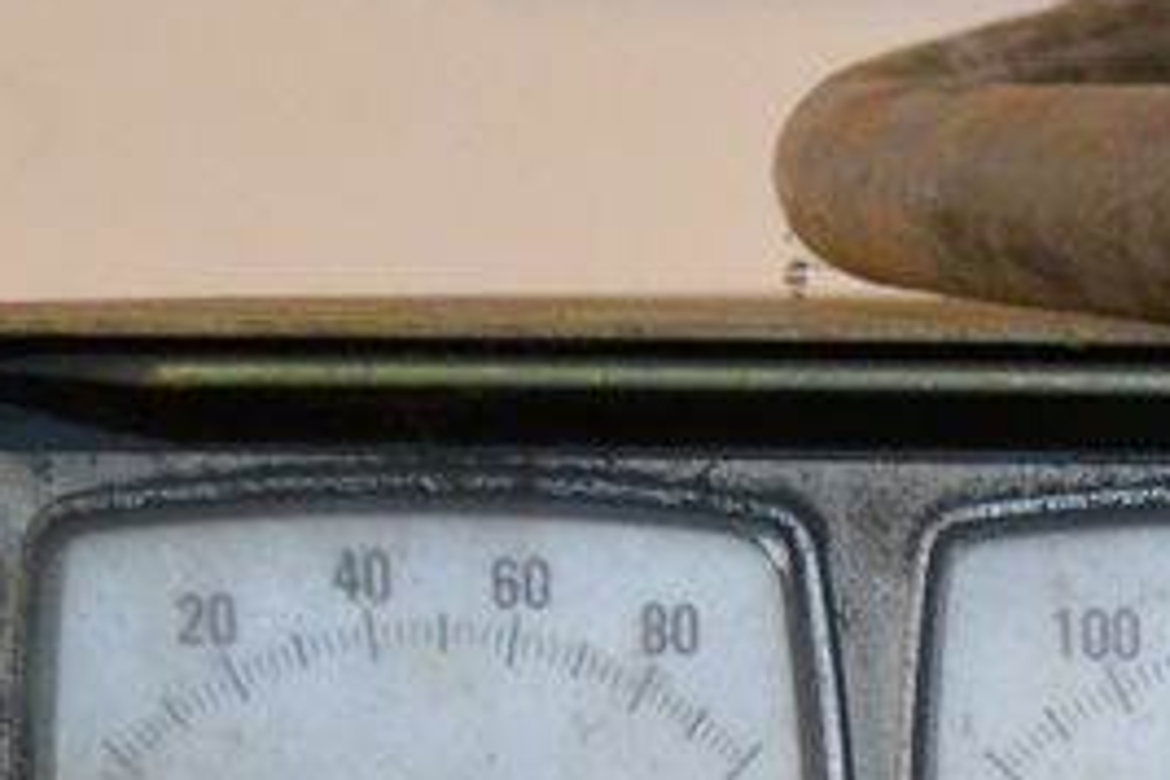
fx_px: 8059
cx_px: 2283
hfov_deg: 8.0
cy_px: 1685
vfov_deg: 5.4
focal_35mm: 248
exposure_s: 1/60
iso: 1800
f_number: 4.8
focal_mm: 32
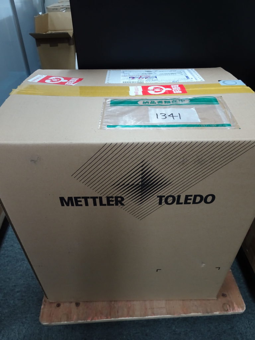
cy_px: 170
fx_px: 236
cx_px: 128
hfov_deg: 56.8
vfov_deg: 71.6
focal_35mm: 24
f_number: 3.5
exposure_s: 1/30
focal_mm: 4.1
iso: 400
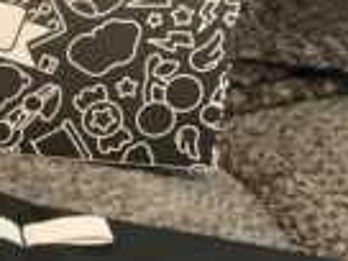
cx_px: -399
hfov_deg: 11.4
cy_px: 164
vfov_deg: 9.7
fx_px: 1538
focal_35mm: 153
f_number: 1.8
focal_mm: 4.25
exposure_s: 1/26
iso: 800
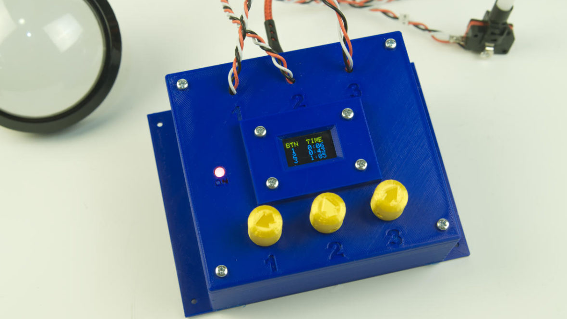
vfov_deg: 18.0
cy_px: 160
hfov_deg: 31.4
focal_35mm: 67
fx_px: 1007
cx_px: 285
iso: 200
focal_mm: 42
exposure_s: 1/30
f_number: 6.3
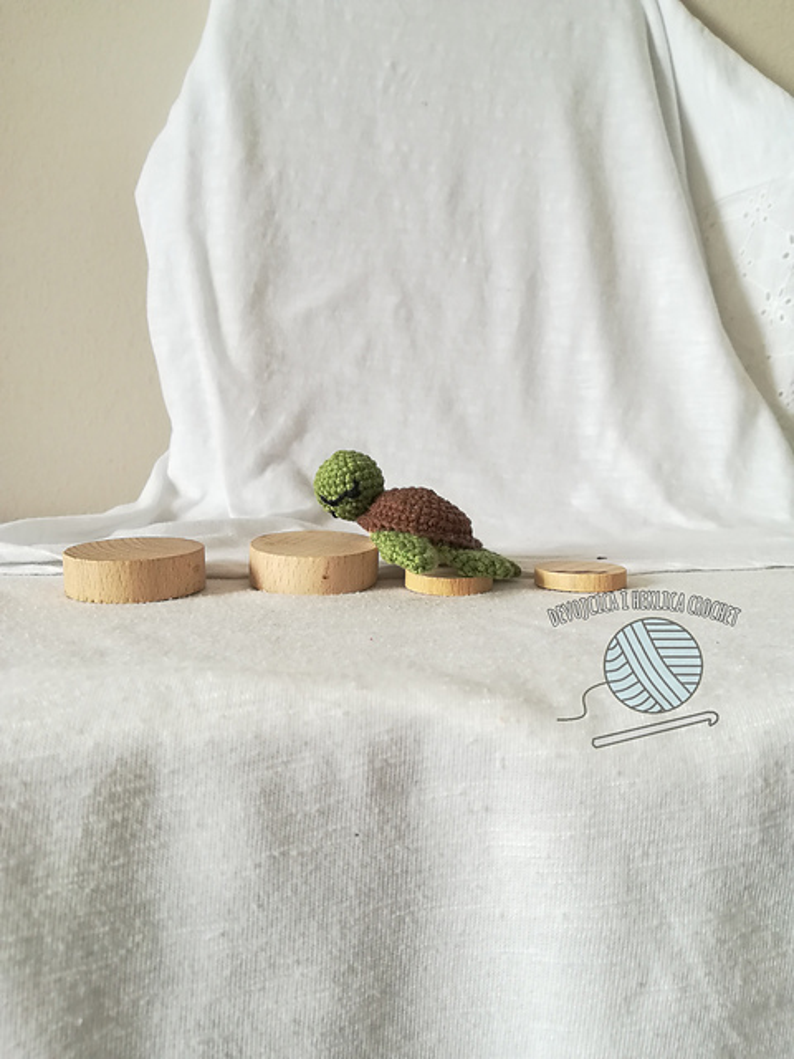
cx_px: 397
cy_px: 530
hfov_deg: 53.1
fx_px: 795
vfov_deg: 67.3
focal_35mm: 26
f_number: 2.2
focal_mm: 3.83
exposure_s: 1/33.3
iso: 100
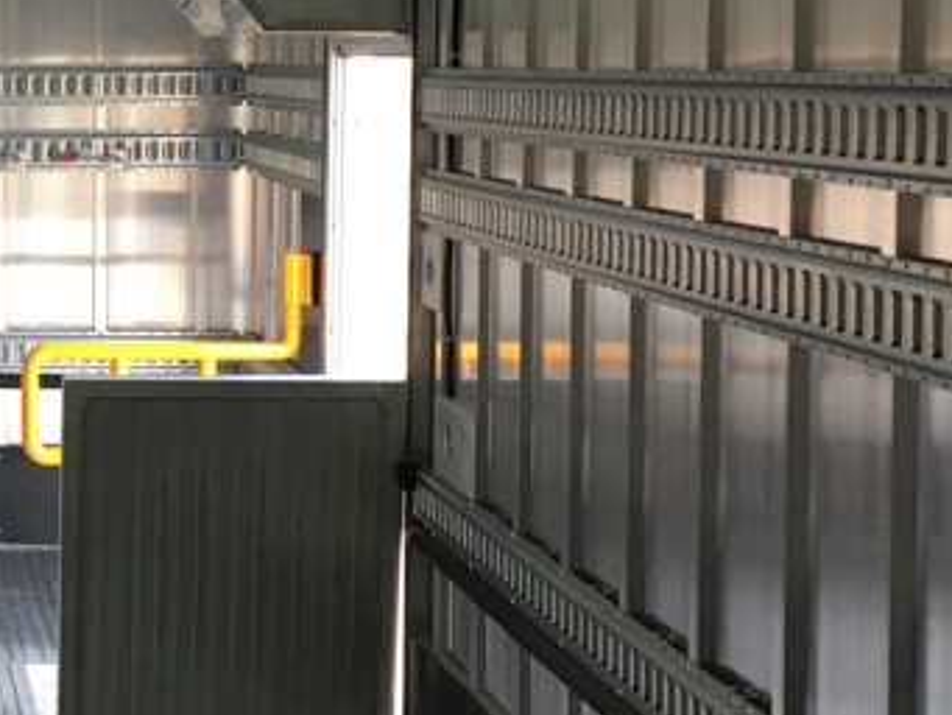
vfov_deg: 16.9
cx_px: -159
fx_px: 2393
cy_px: 201
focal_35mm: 87
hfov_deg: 21.1
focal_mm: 4.15
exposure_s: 1/30
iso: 25
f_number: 2.2
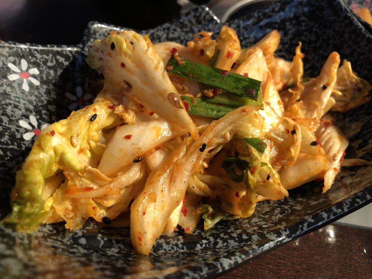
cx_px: 186
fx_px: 301
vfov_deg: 49.7
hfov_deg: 63.4
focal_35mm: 28
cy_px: 140
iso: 40
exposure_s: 1/15
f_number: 1.8
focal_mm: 3.99
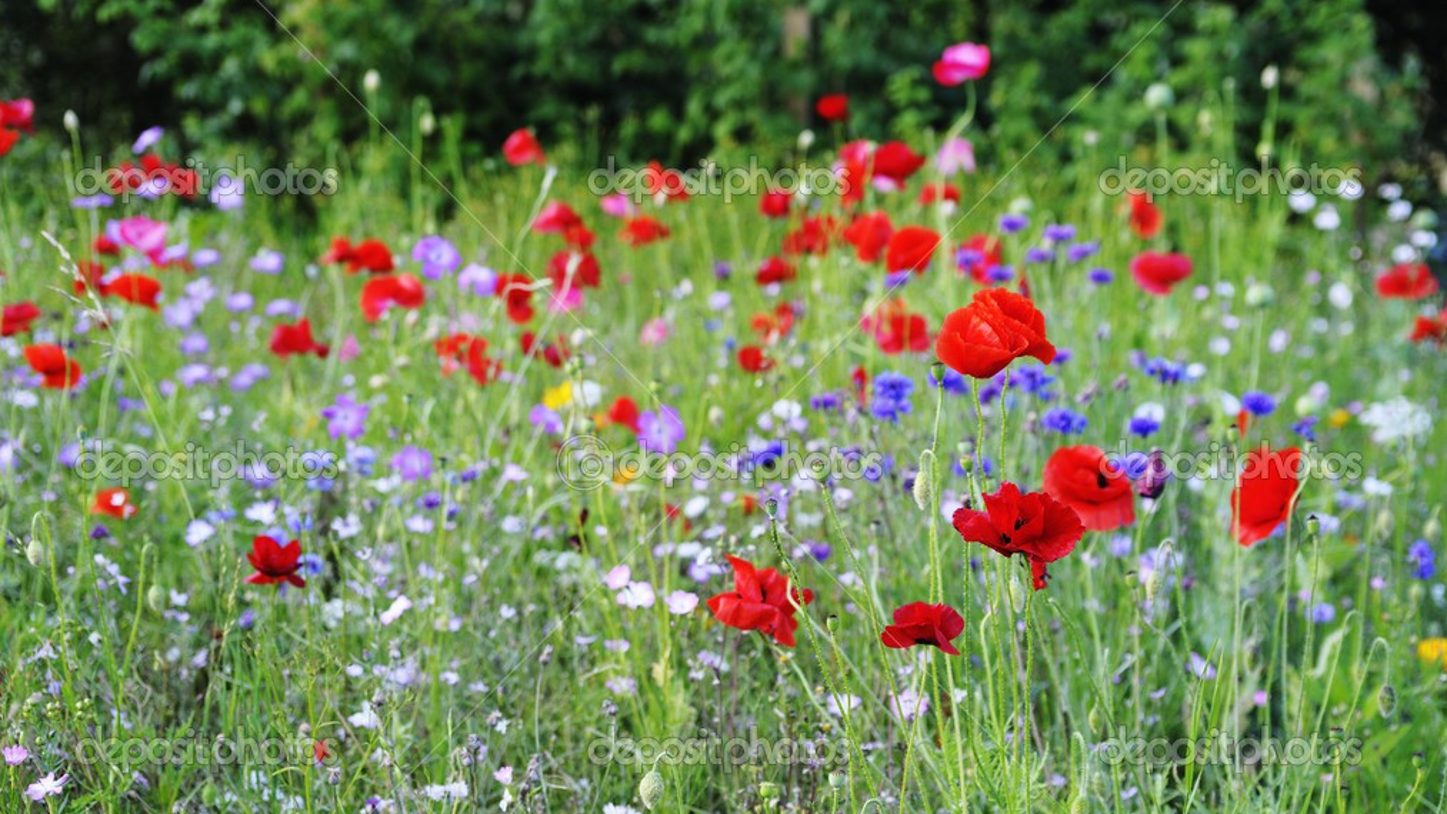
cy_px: 465
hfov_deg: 28.6
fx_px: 2840
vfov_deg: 16.3
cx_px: 719
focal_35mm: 74
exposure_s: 1/250
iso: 400
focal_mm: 70
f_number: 5
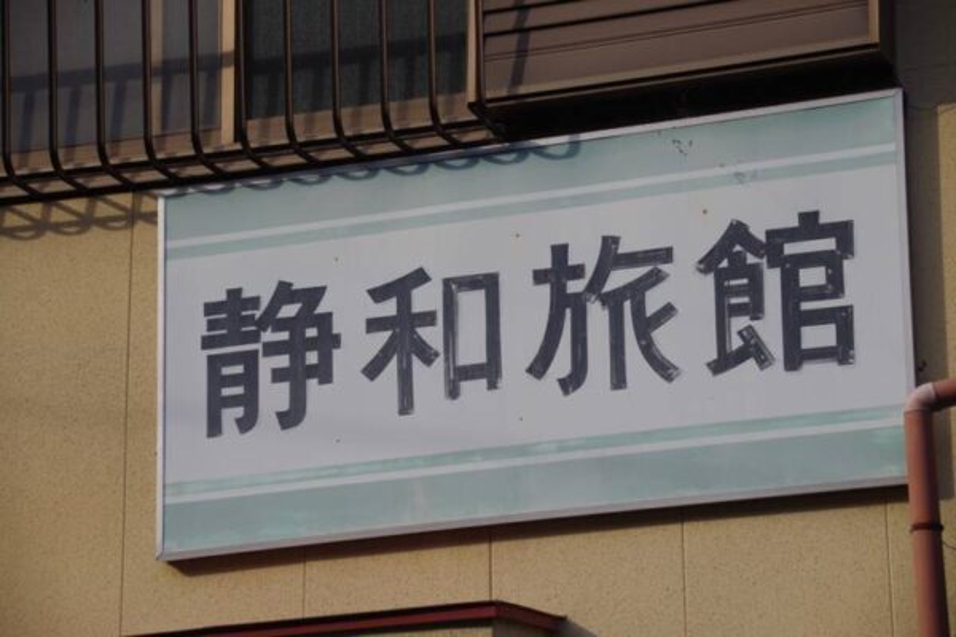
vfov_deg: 9.7
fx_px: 3771
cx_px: 478
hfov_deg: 14.4
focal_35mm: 142
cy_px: 318
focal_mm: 95
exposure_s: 1/200
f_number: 5.6
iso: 100
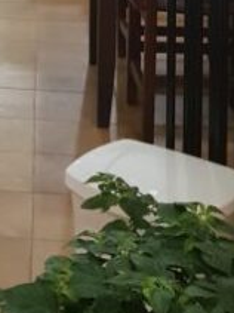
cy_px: -246
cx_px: -167
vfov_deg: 14.0
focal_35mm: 126
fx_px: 1137
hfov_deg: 11.1
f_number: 1.7
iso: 400
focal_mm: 4.2
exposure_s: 1/50
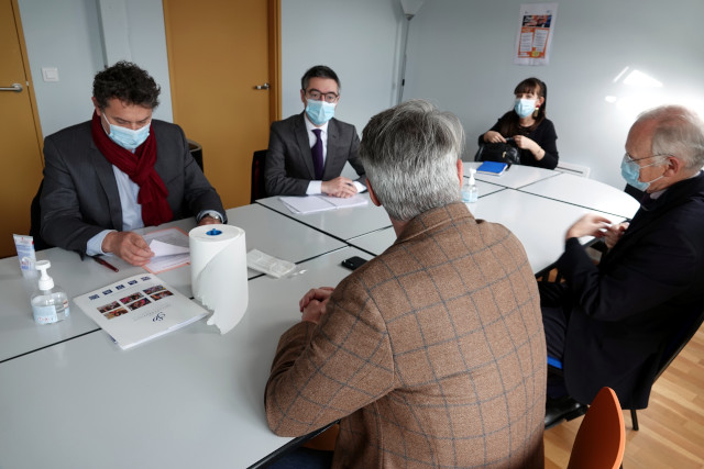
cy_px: 234
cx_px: 352
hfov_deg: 73.7
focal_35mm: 24
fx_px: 469
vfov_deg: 53.2
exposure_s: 1/60
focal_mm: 8.87
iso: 100
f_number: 2.5
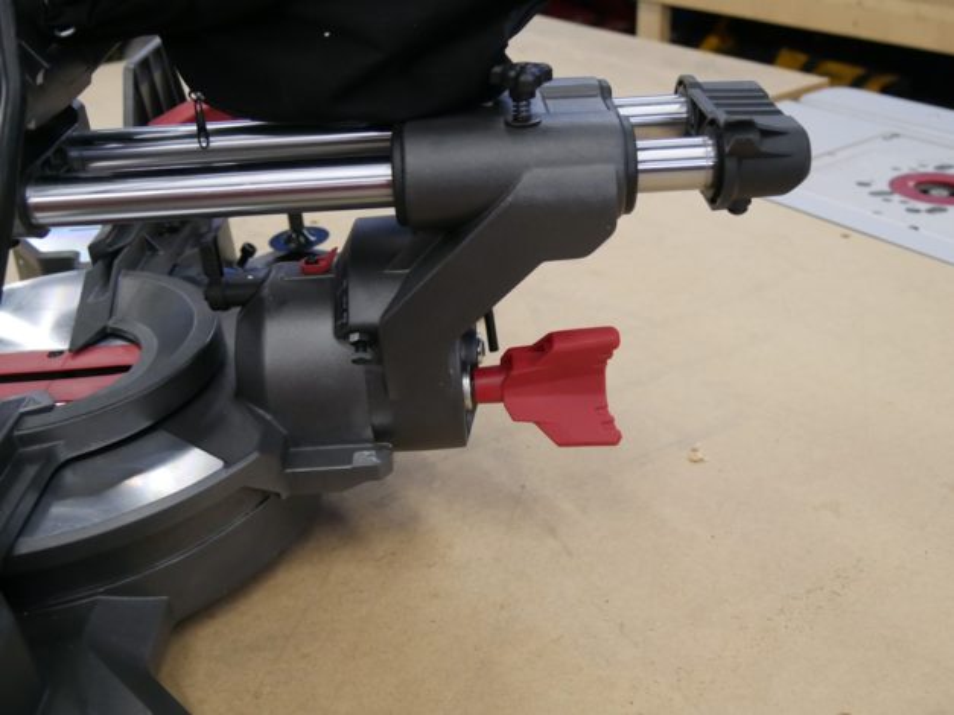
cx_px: 477
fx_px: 937
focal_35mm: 34
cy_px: 358
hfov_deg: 54.0
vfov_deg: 41.8
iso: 2500
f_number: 3.7
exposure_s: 1/250
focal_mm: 17
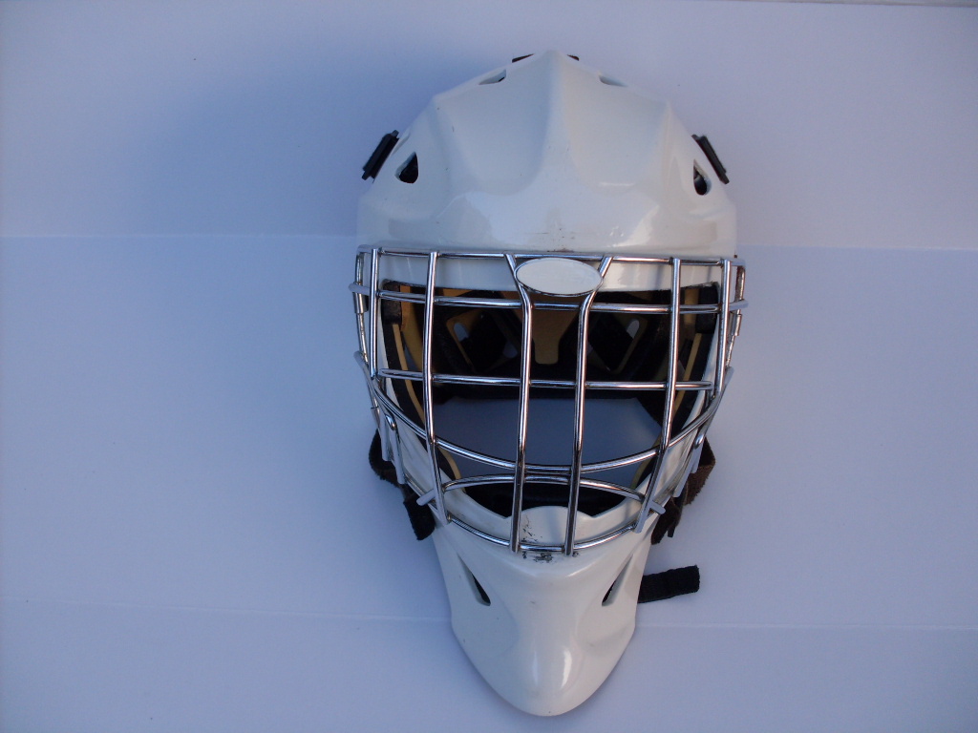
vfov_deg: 37.7
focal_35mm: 38
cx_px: 489
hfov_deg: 49.0
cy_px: 366
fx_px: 1074
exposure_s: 1/250
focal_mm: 6.3
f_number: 2.8
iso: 80
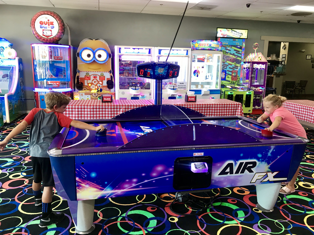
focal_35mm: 28
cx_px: 157
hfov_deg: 63.4
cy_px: 118
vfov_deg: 49.7
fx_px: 254
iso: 25
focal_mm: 3.99
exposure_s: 1/36
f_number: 1.8
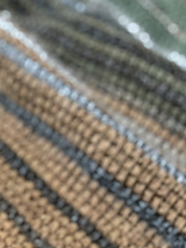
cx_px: 29
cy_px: 240
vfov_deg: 13.8
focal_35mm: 141
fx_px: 1010
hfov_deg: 10.5
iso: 400
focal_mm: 6
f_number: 2.4
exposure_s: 1/47
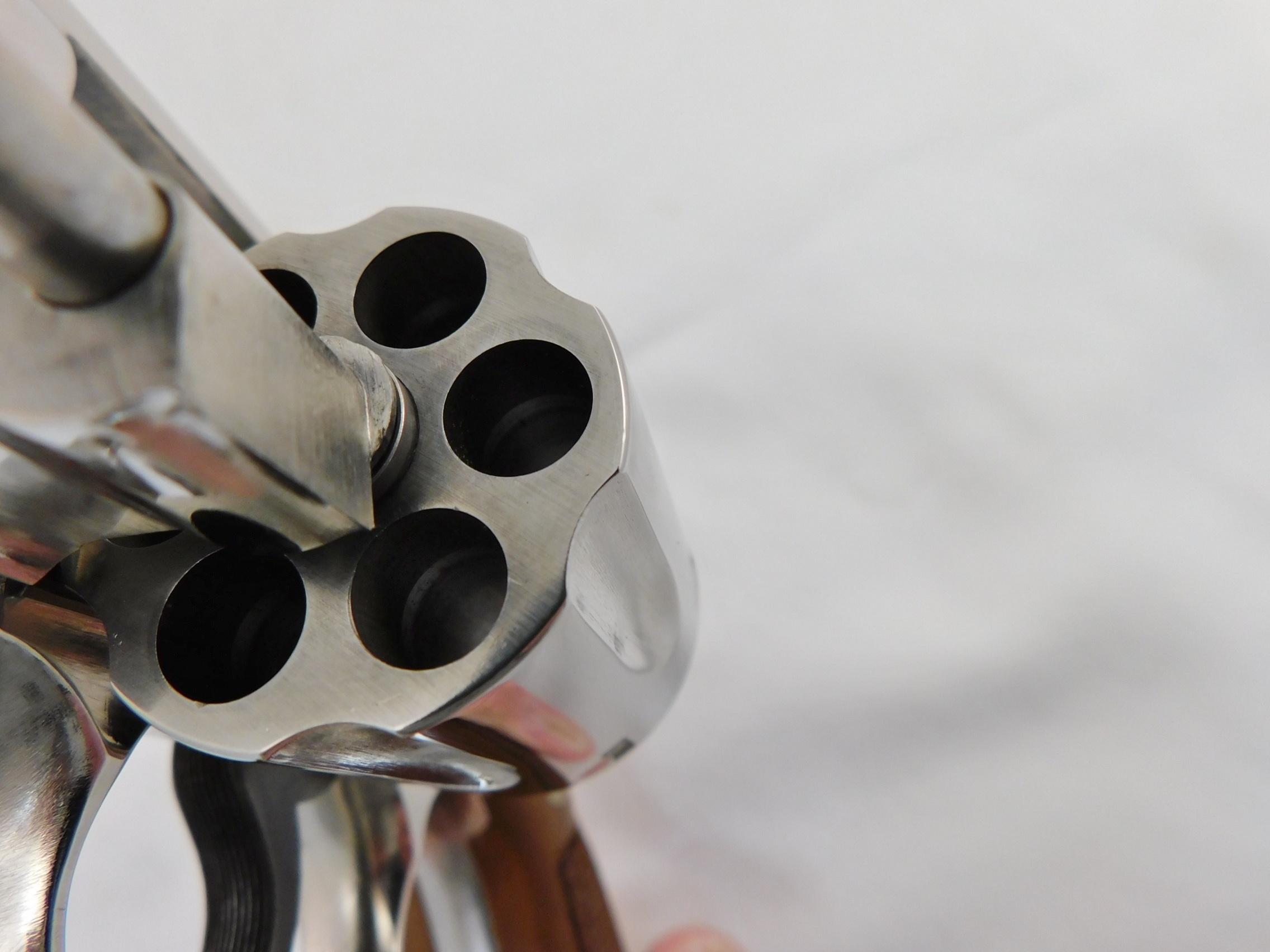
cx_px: 635
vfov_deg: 58.9
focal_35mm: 23
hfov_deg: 73.9
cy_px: 476
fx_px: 844
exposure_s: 1/80
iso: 125
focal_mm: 4
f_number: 3
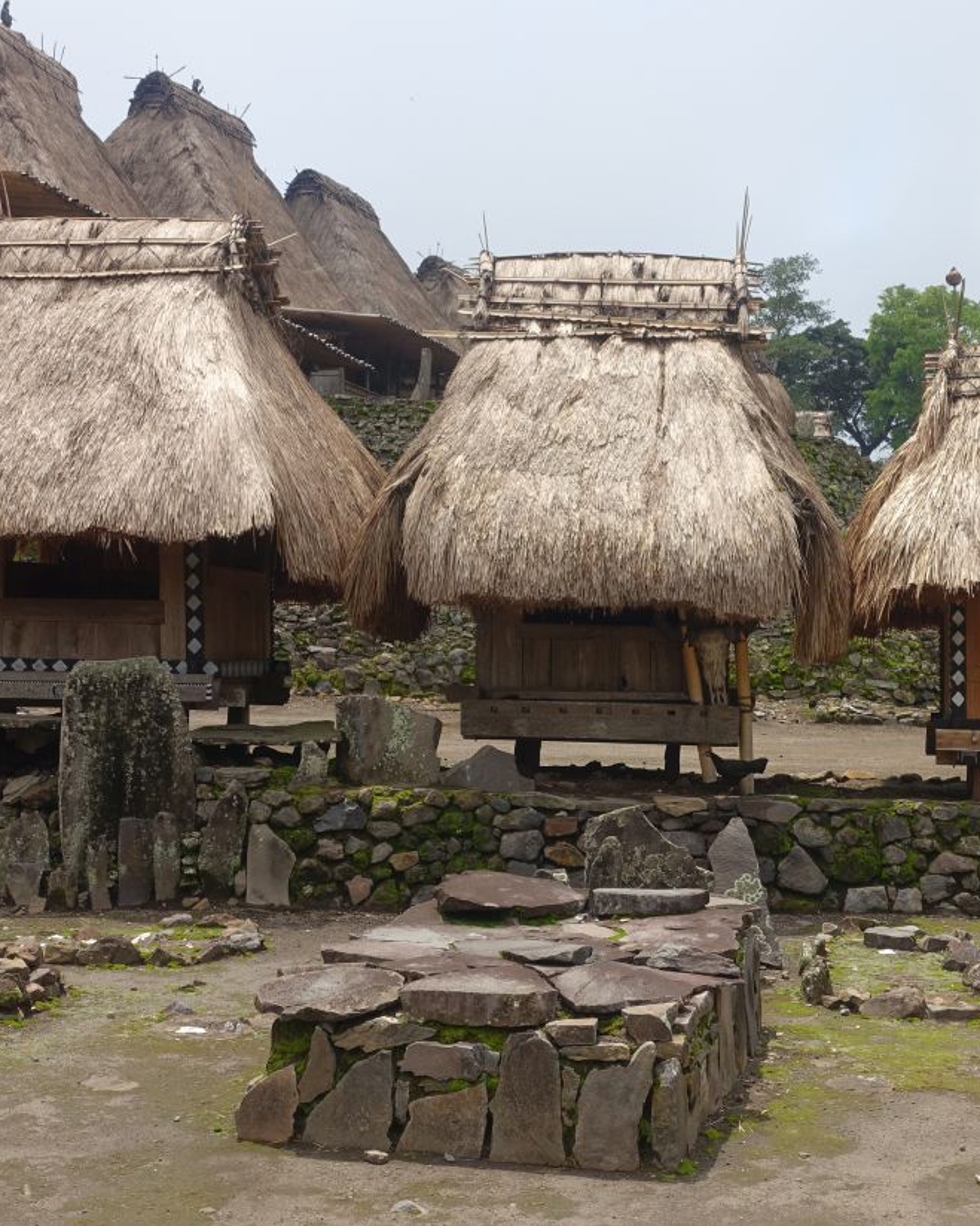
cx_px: 610
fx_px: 1849
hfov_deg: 29.6
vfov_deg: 36.7
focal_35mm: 51
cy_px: 594
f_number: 5.6
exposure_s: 1/500
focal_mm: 12.81
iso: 125
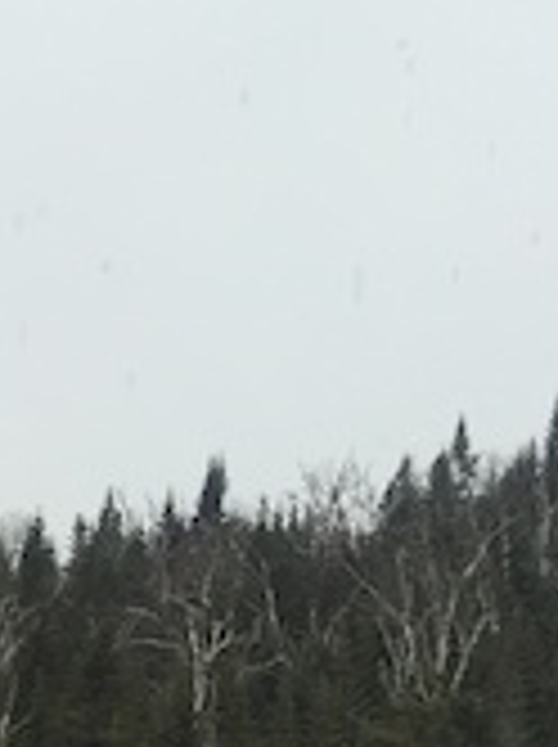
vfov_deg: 12.7
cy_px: 1400
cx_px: -738
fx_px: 3017
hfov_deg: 9.5
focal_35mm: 140
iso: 32
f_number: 2.2
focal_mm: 4.15
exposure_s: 1/189
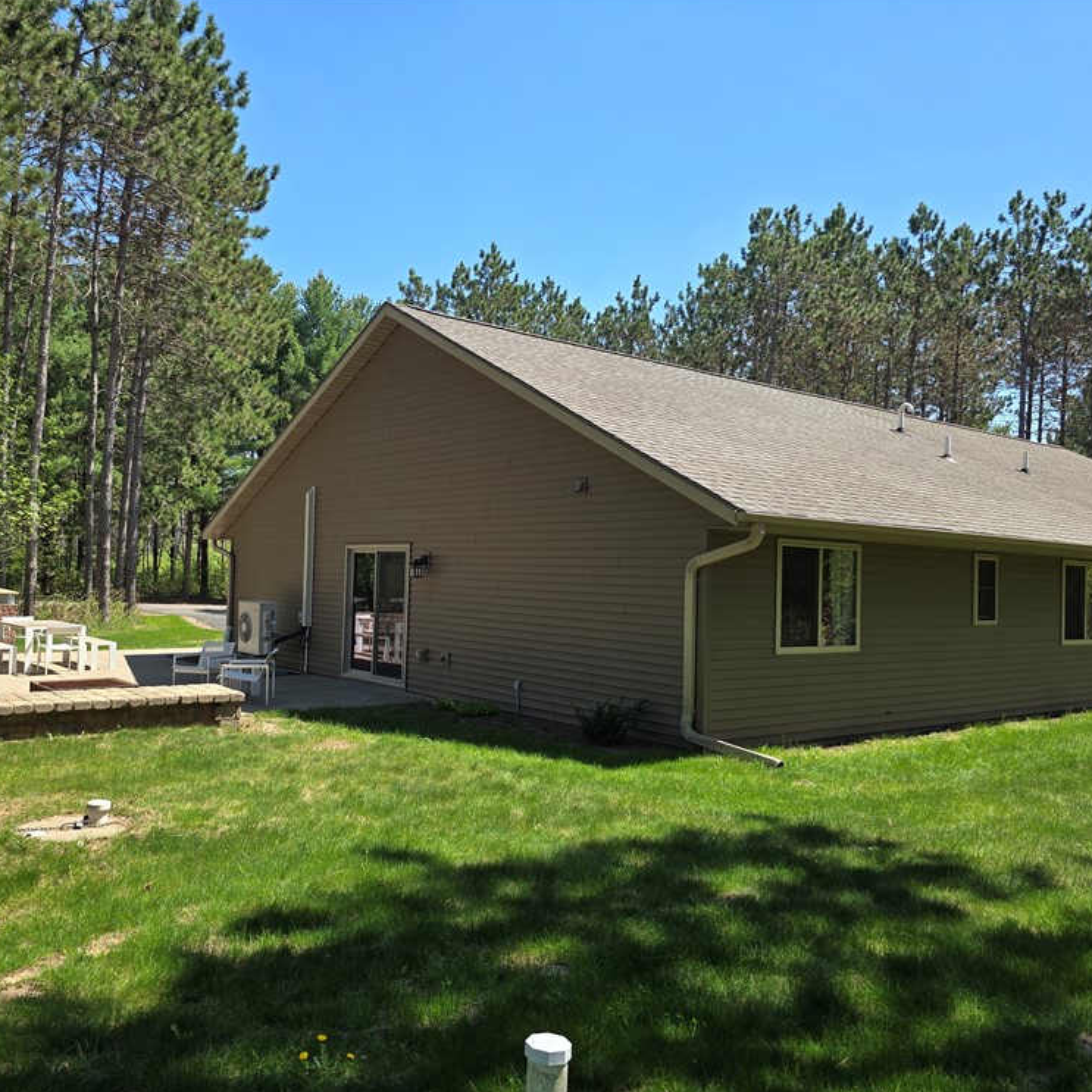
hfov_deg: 57.2
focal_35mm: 28
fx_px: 999
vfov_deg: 57.3
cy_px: 557
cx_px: 488
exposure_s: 1/355
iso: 12
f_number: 1.7
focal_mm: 6.3
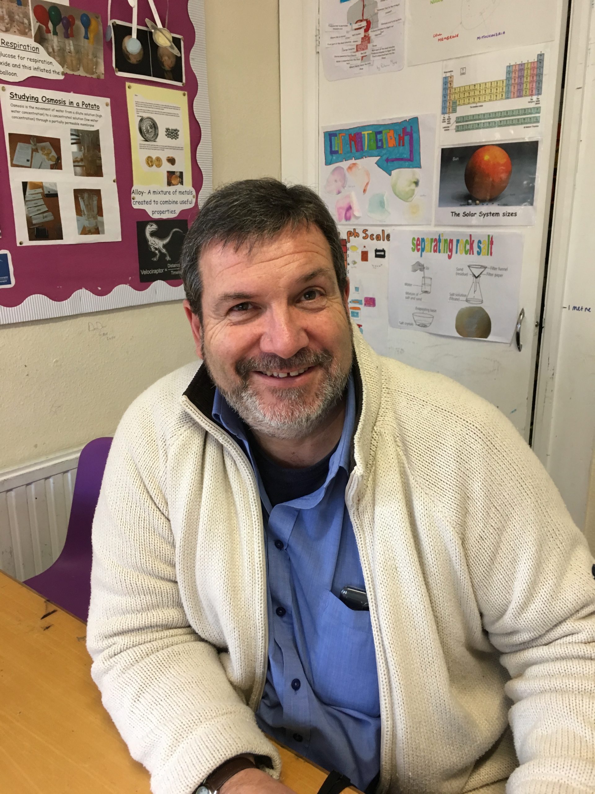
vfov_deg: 61.7
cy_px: 397
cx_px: 298
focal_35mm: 29
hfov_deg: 48.2
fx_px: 665
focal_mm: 4.15
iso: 125
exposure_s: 1/33
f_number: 2.2
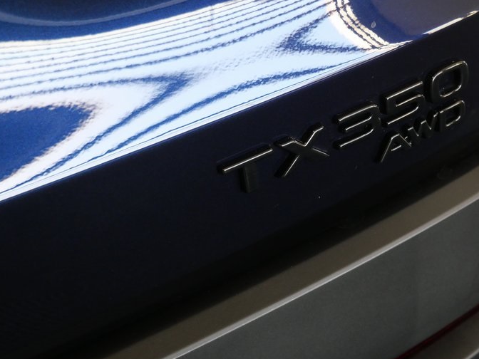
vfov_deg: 21.9
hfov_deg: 28.7
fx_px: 927
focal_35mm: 67
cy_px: 147
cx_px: 336
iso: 1000
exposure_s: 1/60
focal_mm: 22
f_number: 4.2
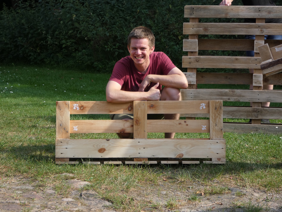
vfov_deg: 12.7
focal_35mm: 117
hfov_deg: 16.8
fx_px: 953
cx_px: 141
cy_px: 106
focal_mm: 21
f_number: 5.1
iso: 80
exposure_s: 1/200
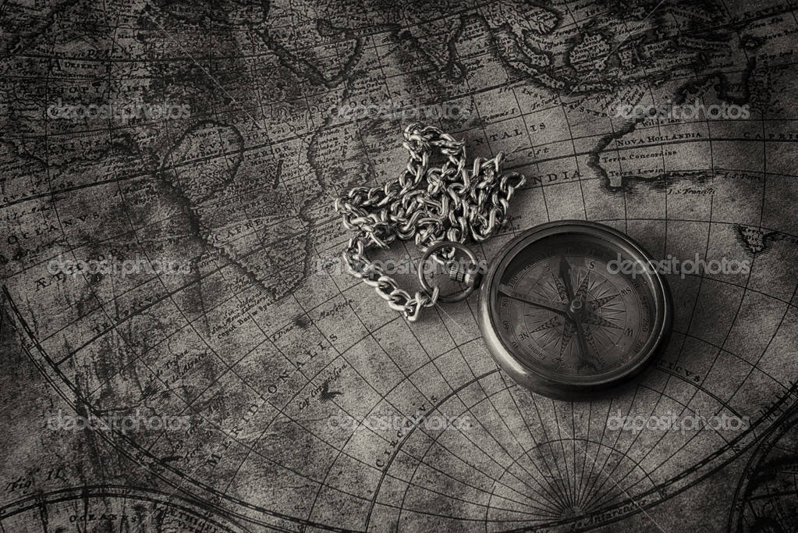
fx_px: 1552
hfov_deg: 28.8
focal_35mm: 70
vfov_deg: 19.5
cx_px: 399
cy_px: 266
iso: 2000
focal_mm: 70
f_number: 16
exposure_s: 1/125
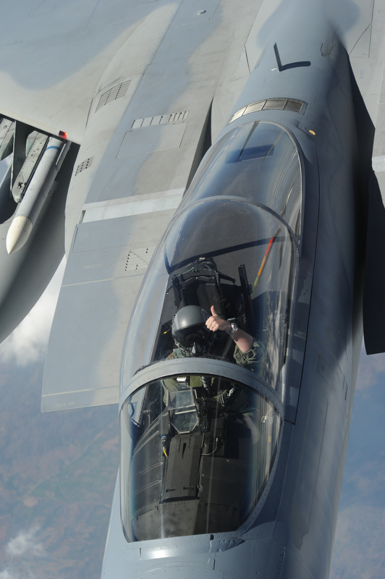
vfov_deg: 19.5
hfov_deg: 13.0
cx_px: 192
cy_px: 290
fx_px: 1687
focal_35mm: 105
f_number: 5.6
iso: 250
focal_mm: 105
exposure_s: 1/1600
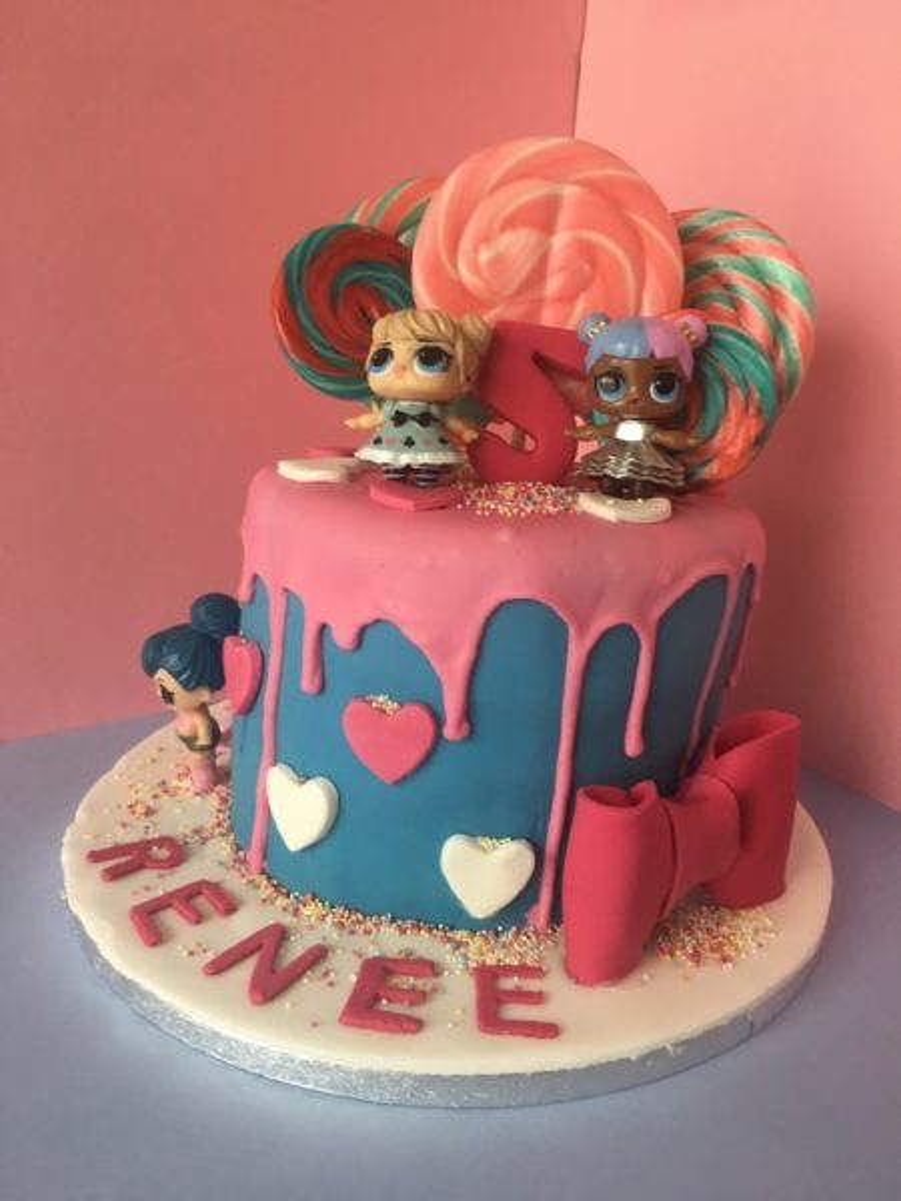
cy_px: 600
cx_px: 450
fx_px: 1006
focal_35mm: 29
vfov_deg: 61.7
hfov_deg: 48.2
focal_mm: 4.15
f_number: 2.2
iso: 125
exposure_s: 1/33
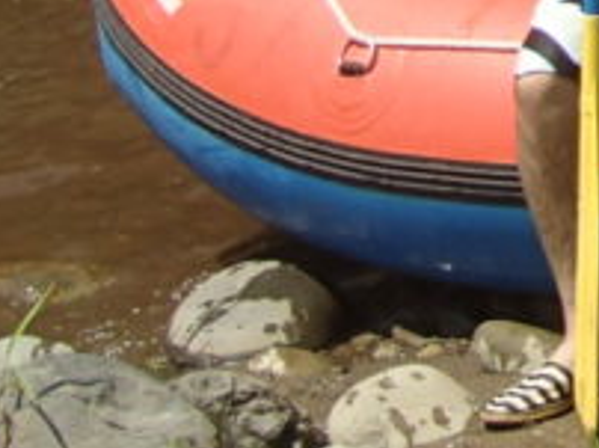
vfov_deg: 7.3
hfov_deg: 9.2
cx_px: 1447
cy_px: -501
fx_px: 3336
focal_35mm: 193
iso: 100
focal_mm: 6.83
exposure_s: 1/640
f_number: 4.6
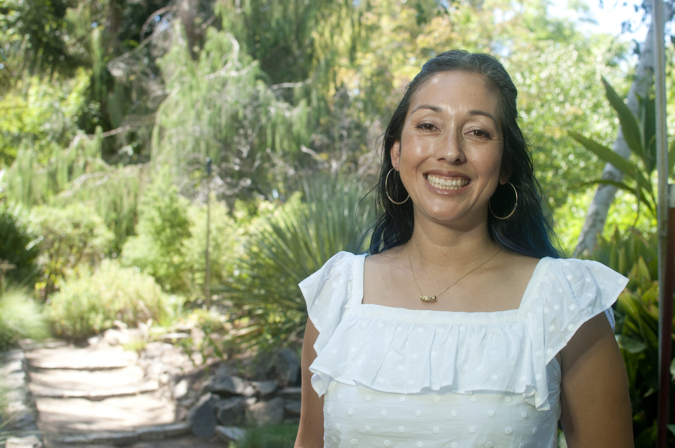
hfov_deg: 37.9
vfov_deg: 25.7
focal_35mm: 52
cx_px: 338
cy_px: 224
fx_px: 983
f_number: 4.5
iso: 200
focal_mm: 35
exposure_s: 1/200
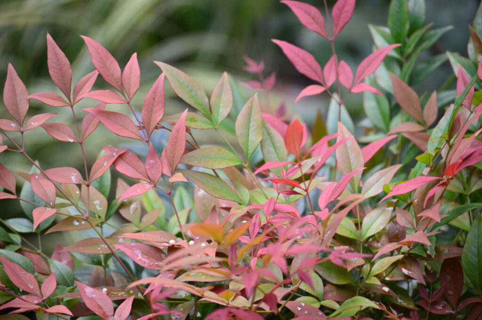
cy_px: 160
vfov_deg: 10.1
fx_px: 1806
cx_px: 241
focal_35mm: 135
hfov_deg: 15.2
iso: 800
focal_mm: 90
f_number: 5
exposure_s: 1/125
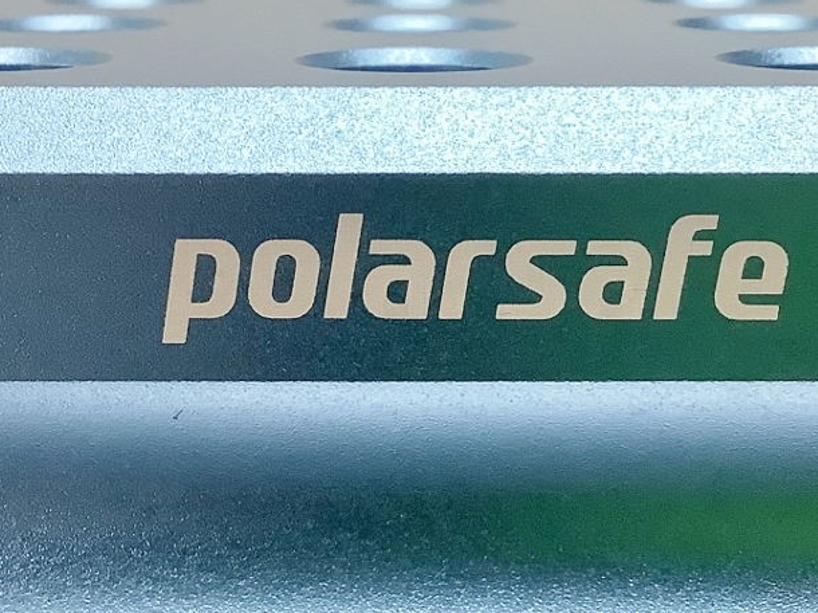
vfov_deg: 28.0
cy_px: 327
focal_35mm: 52
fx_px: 1228
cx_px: 468
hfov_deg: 36.8
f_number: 2.4
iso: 125
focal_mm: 3.3
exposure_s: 1/60
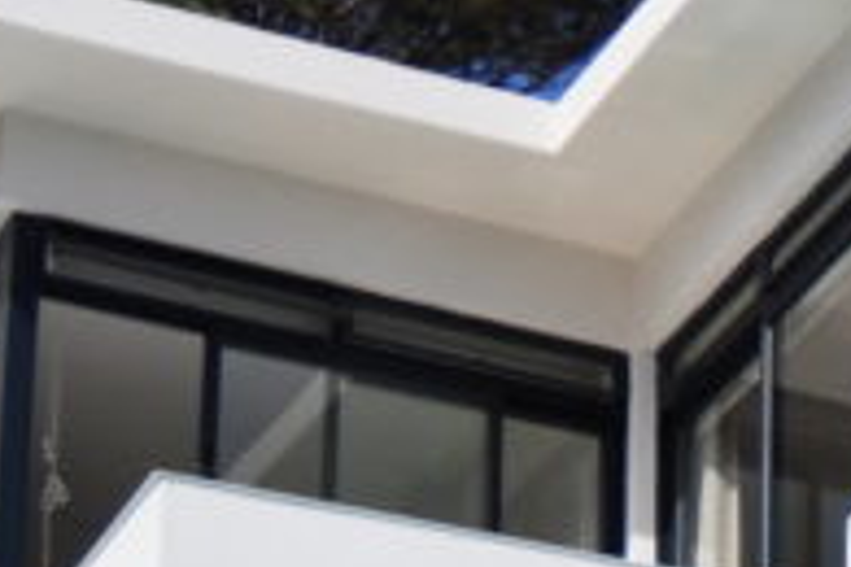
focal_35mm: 220
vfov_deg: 6.1
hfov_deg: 8.8
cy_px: 1095
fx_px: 5200
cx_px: 1750
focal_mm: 28
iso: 200
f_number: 3.5
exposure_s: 1/4000
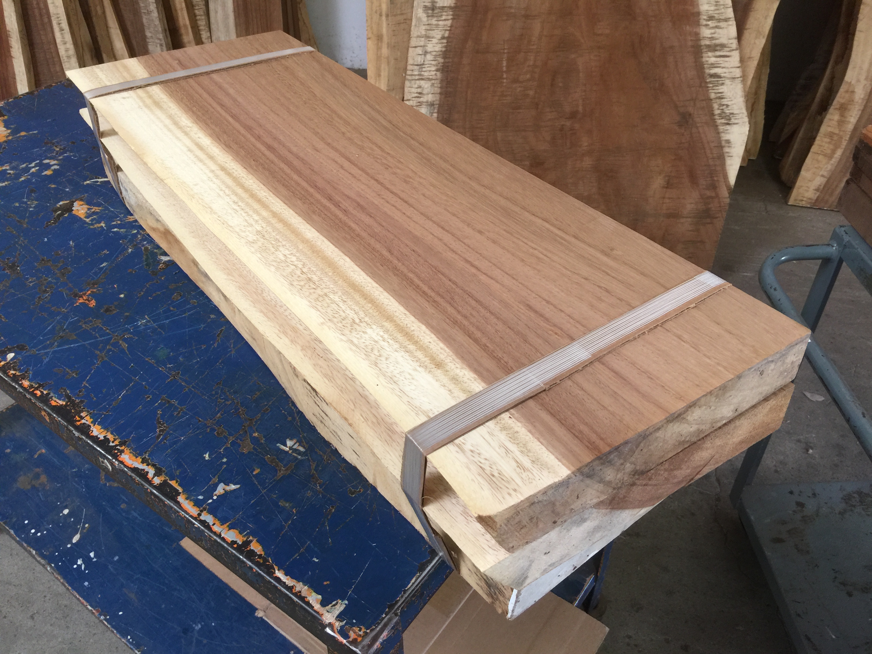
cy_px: 327
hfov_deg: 61.7
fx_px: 731
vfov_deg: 48.2
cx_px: 436
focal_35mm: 29
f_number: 2.2
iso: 50
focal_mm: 4.15
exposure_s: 1/30
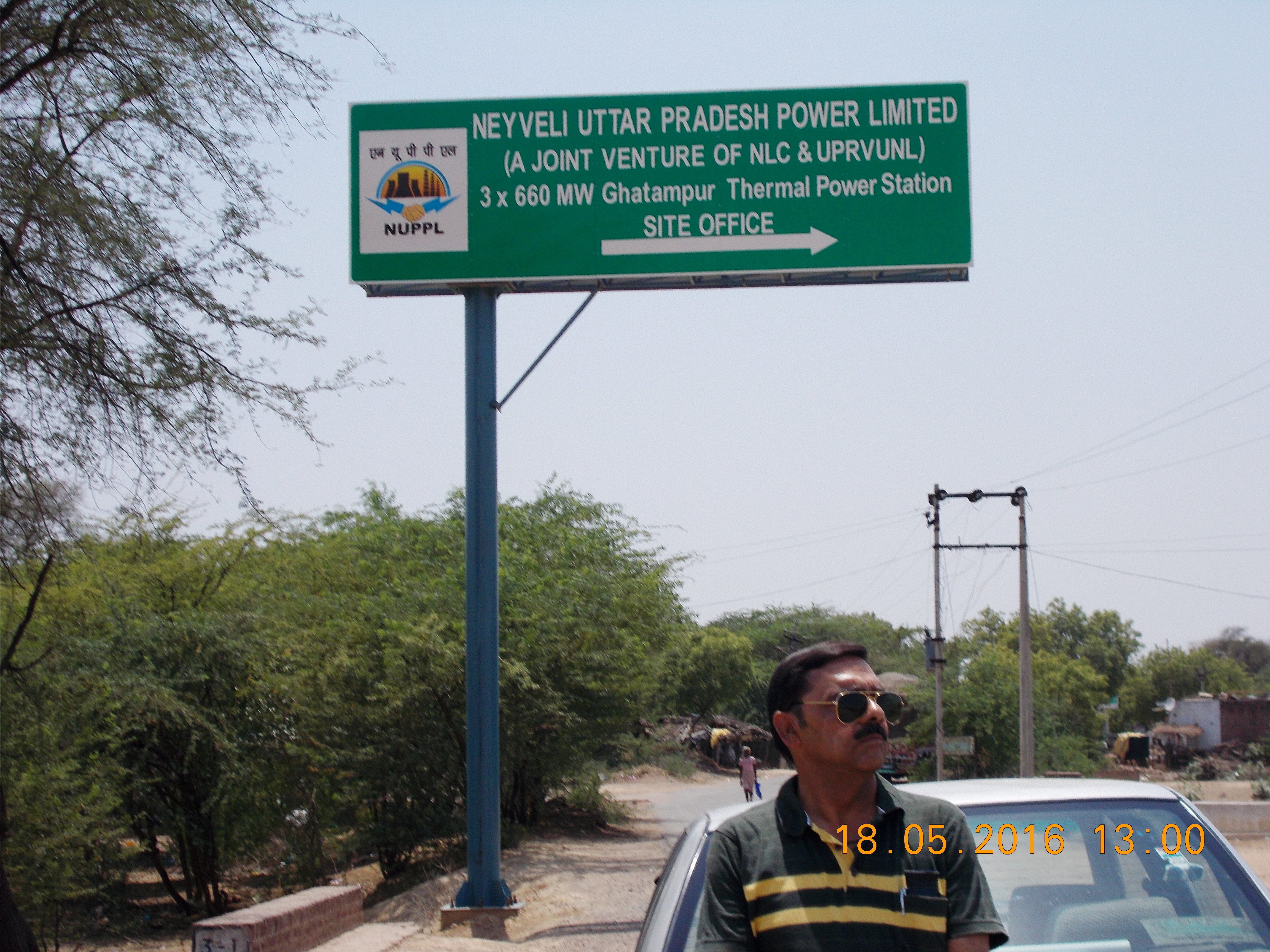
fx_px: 2421
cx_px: 635
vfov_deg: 22.3
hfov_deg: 29.4
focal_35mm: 66
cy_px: 476
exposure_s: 1/125
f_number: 13.3
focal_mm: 11.8
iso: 80
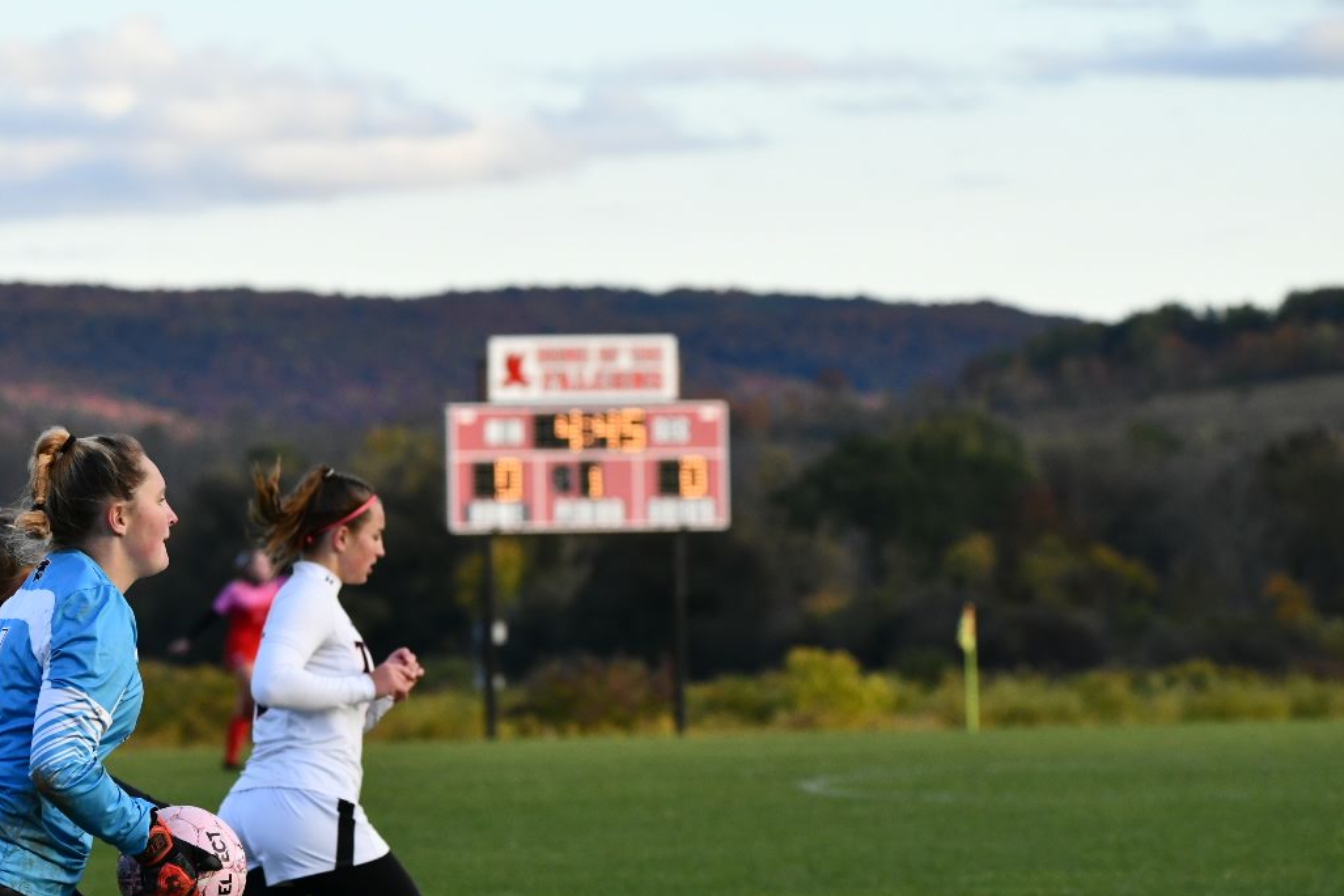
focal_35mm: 284
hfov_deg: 7.2
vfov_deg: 4.8
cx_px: 360
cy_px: 697
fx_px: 10603
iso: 2000
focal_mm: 180
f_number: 6.3
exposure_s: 1/1600
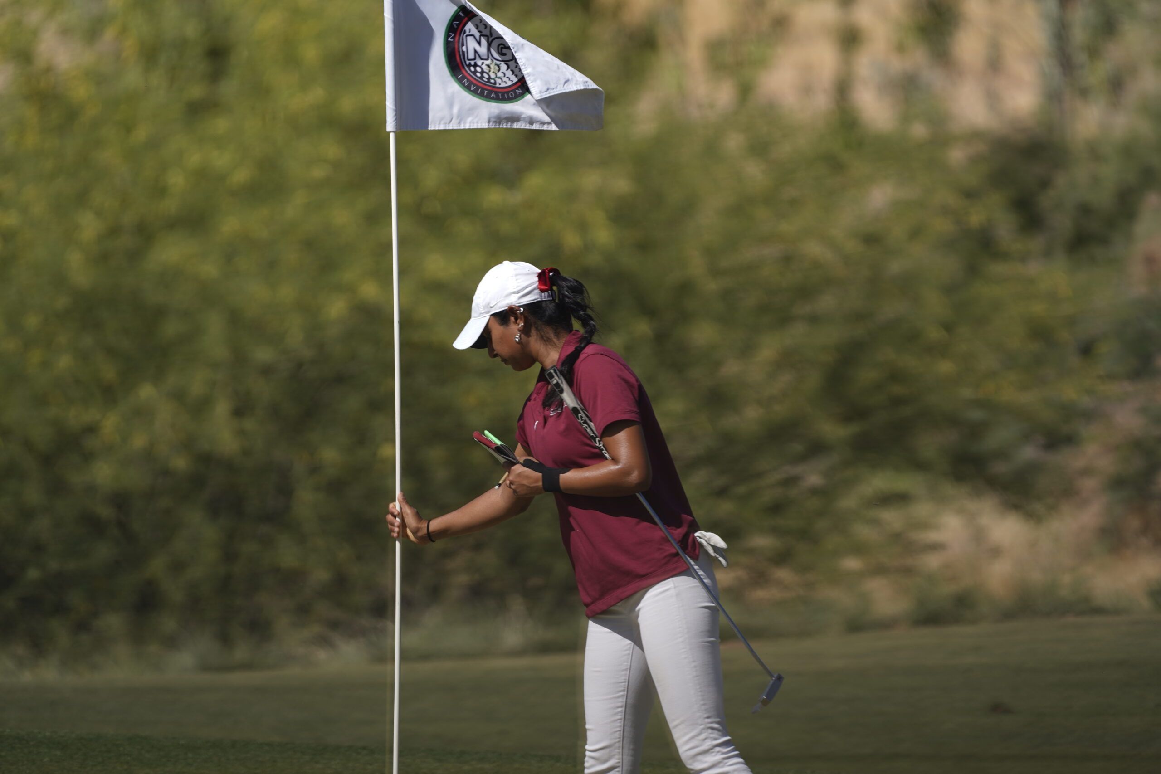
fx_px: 19350
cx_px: 580
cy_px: 387
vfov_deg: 2.3
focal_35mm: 600
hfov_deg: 3.4
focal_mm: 600
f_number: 7.1
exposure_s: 1/320
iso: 80
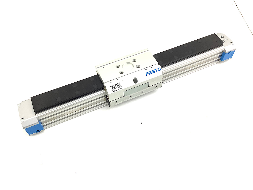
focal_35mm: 31
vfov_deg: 45.4
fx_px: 227
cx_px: 126
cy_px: 95
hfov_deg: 58.3
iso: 100
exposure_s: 1/50
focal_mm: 3.3
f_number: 2.4
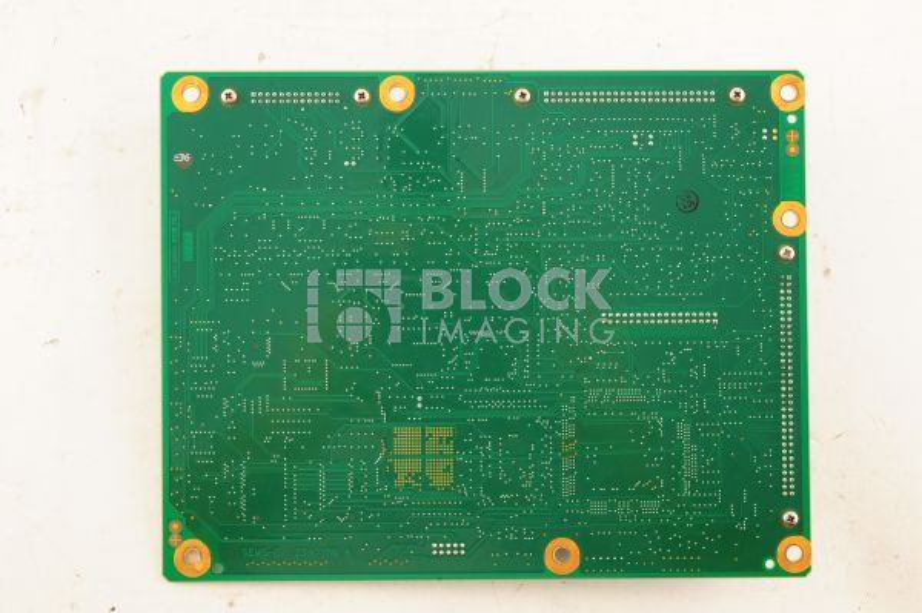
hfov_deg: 39.6
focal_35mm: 50
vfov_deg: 26.9
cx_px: 461
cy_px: 306
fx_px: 1279
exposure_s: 1/160
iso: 1600
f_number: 11
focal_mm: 50
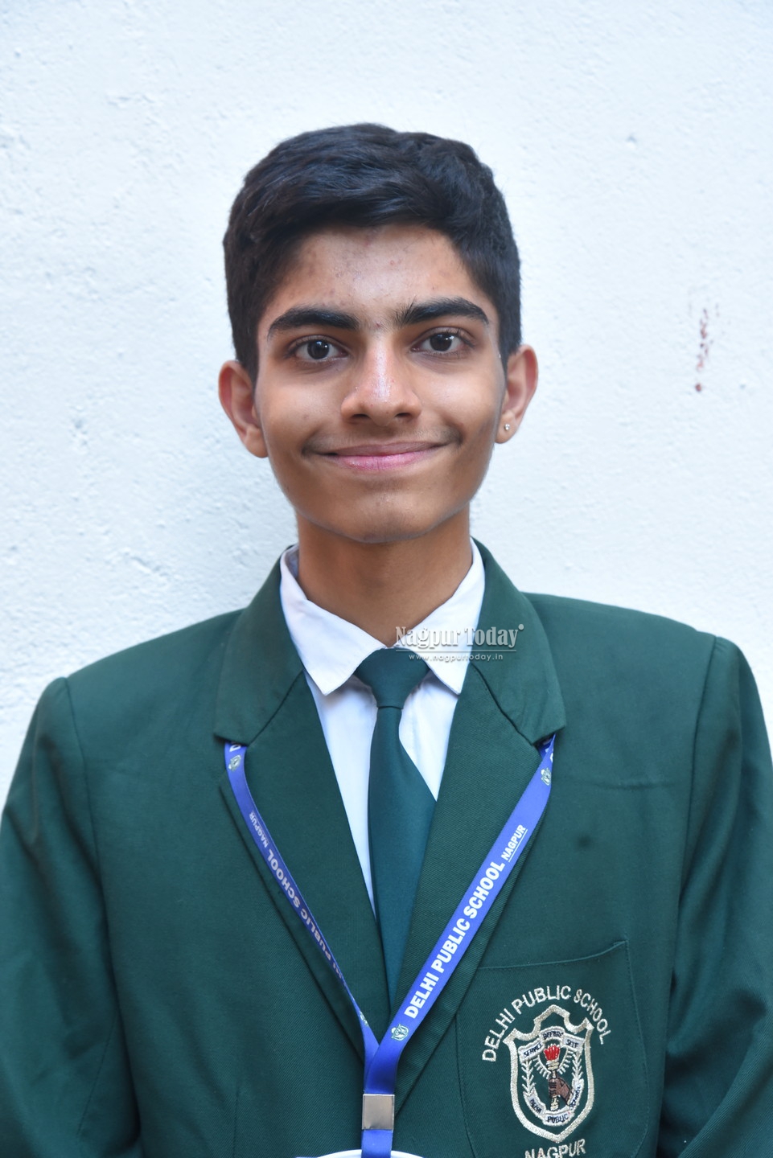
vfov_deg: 23.9
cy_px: 579
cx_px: 386
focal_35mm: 85
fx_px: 2736
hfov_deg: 16.1
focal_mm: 85
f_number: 7.1
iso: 1250
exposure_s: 1/250
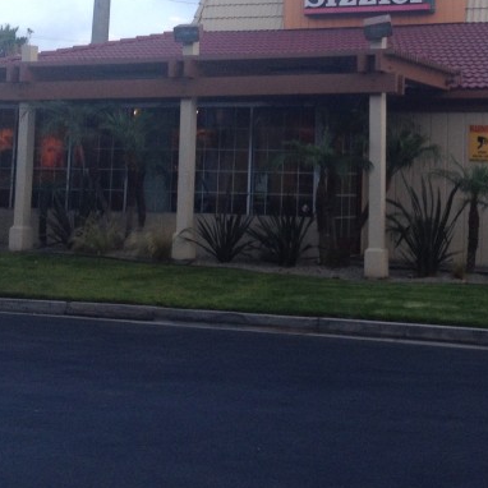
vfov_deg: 20.4
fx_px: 1324
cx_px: 360
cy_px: 43
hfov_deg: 20.7
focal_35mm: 83
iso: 50
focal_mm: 4.28
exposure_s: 1/150
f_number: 2.4
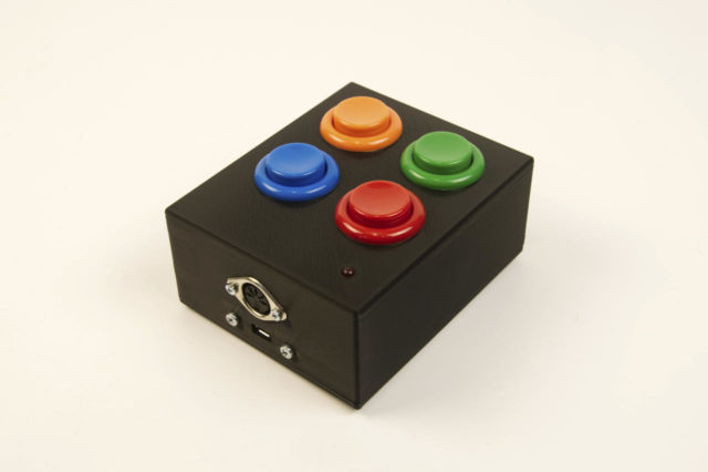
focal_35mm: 42
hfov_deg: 46.4
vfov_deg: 31.9
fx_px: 826
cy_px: 236
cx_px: 354
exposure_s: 1/13
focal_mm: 28
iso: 200
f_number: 8
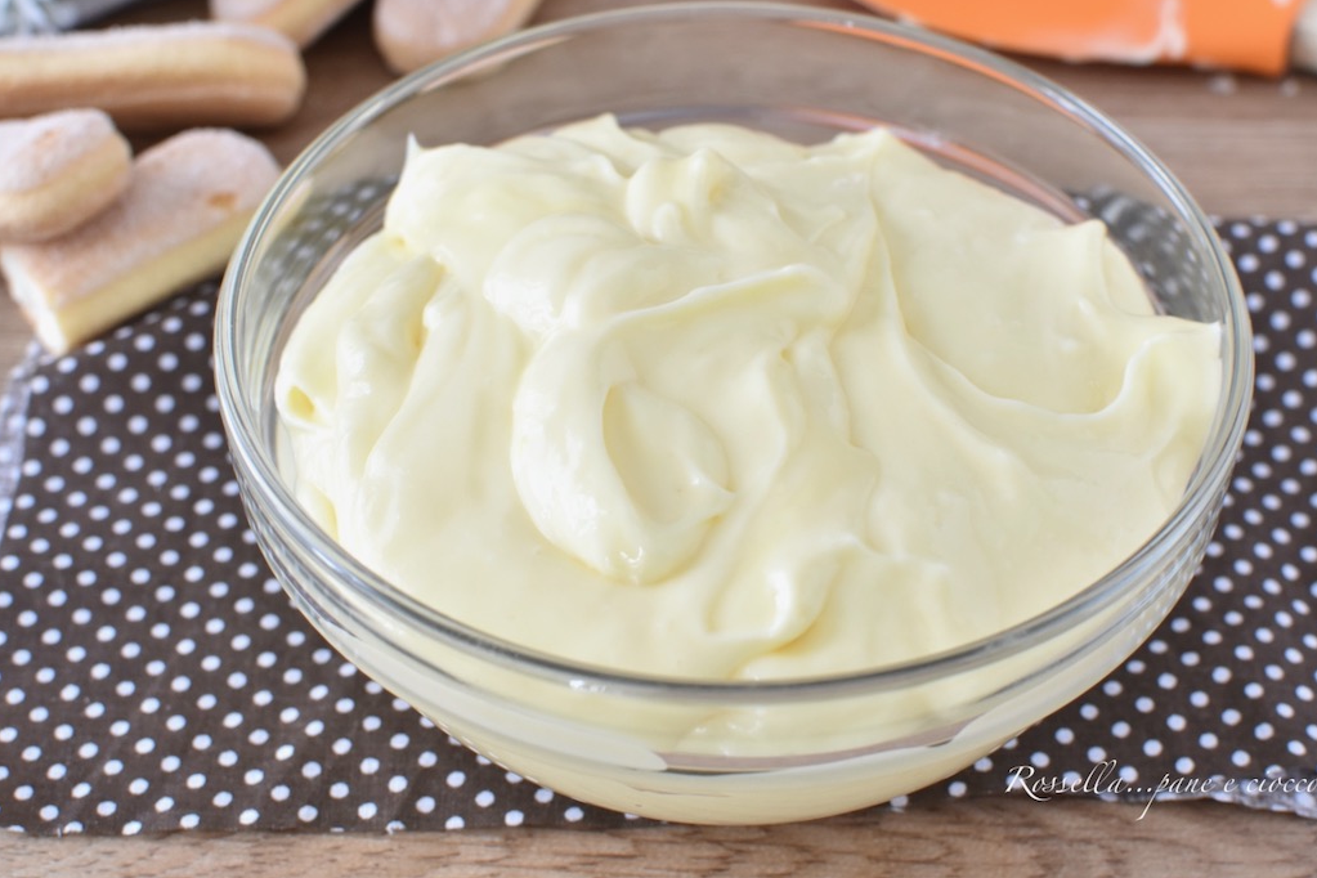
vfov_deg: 22.0
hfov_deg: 32.6
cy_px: 364
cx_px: 698
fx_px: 2253
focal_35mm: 62
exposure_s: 1/13
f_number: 5
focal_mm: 35
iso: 1000
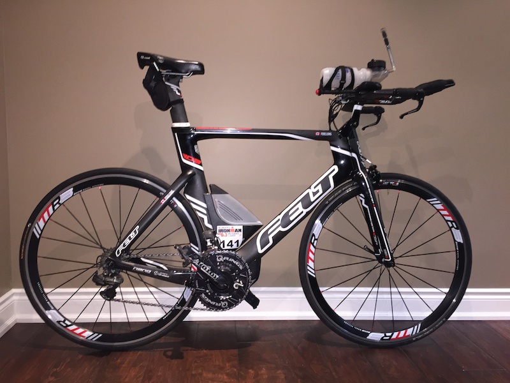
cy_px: 192
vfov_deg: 48.2
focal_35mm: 29
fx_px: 427
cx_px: 255
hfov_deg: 61.7
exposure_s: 1/16
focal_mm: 4.15
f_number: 2.2
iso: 125
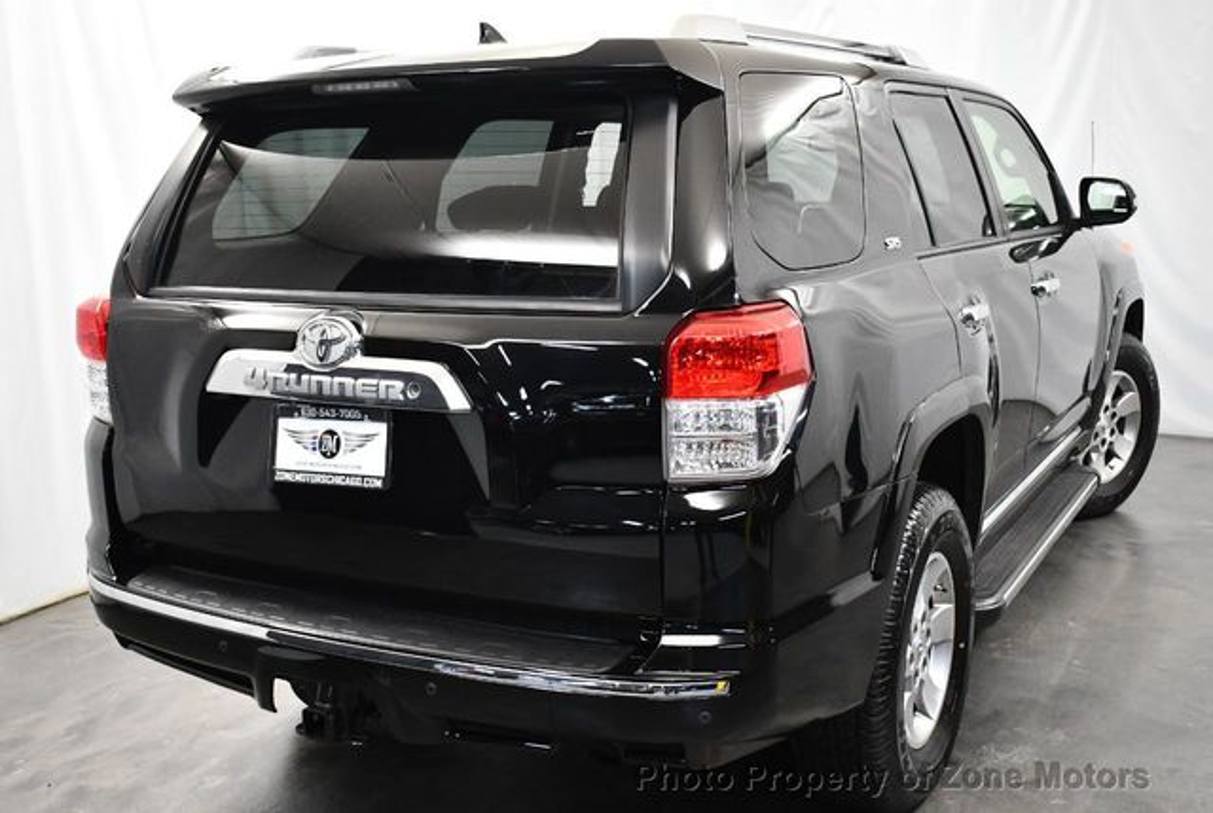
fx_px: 1417
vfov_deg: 32.0
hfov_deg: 46.3
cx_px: 606
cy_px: 406
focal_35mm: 42
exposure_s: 1/125
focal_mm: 21
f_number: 3.8
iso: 1800
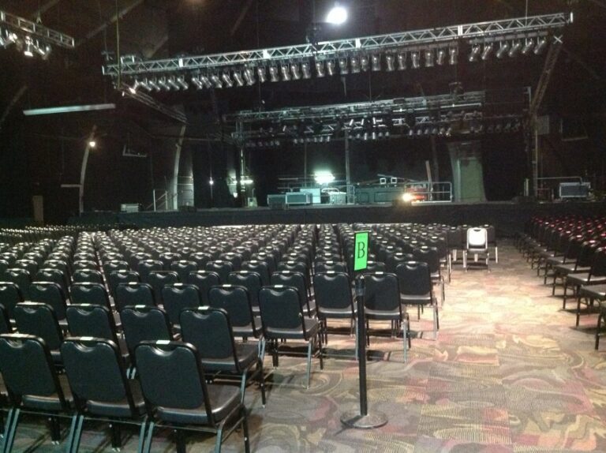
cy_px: 226
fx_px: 612
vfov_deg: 40.6
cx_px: 303
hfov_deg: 52.7
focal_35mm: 35
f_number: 2.4
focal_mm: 4.28
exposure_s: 1/15
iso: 800
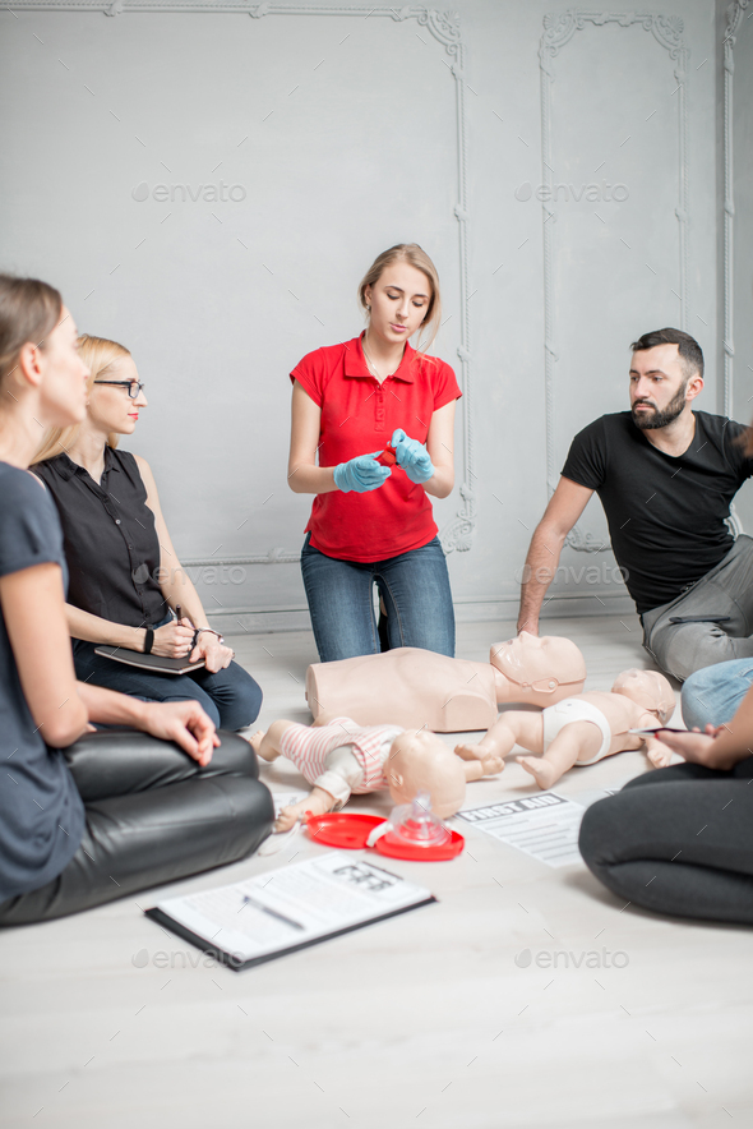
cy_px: 564
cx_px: 376
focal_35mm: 35
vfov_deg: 54.4
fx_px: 1097
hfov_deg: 37.9
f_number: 2.2
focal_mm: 35
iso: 250
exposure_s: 1/160
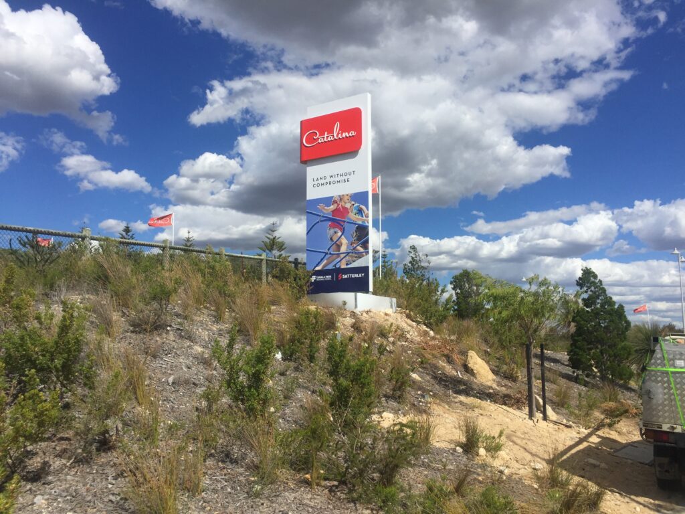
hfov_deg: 61.7
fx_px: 574
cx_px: 342
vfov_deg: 48.2
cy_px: 257
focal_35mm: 29
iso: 32
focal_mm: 4.15
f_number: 2.2
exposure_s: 1/4405
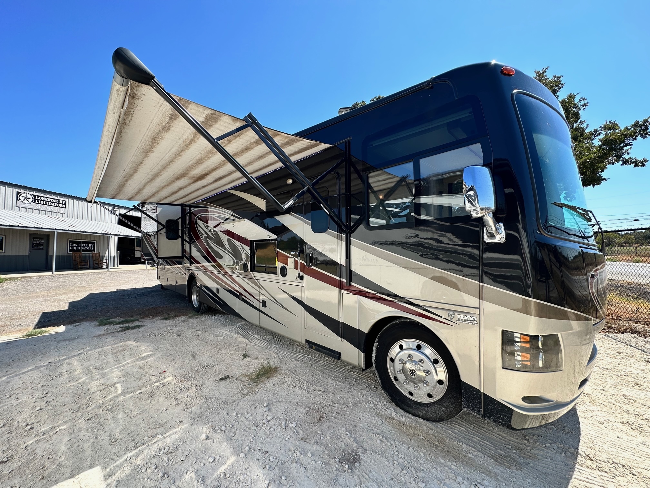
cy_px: 244
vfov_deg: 85.7
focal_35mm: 14
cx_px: 325
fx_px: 263
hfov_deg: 102.1
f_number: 2.2
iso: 40
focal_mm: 2.22
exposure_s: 1/785
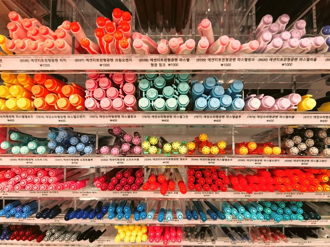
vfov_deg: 53.1
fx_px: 248
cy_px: 124
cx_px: 165
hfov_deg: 67.3
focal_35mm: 26
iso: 80
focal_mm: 5.7
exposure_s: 1/120
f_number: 1.5
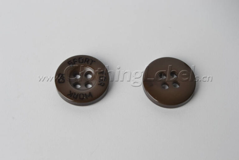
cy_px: 80
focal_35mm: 82
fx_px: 548
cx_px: 120
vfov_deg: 16.6
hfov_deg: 24.6
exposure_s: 1/80
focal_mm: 55
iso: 100
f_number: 13
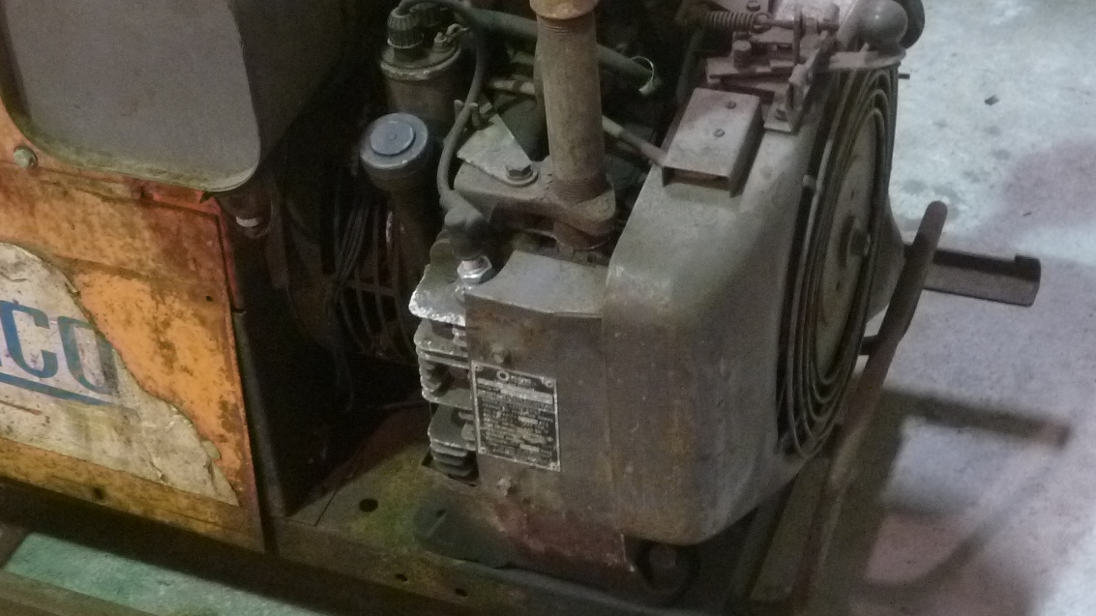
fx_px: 1889
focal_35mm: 65
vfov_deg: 18.5
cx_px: 364
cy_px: 263
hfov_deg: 32.1
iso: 400
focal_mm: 5.9
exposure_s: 1/4
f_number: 3.6
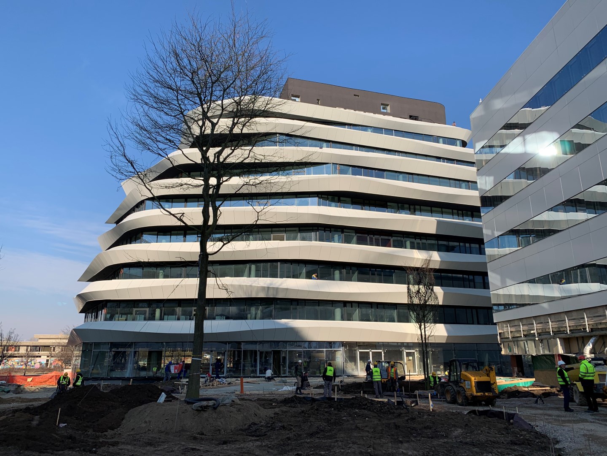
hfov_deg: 67.3
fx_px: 456
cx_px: 304
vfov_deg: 53.1
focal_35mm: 26
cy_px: 228
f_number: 1.8
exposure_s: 1/2257
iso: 25
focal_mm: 4.25
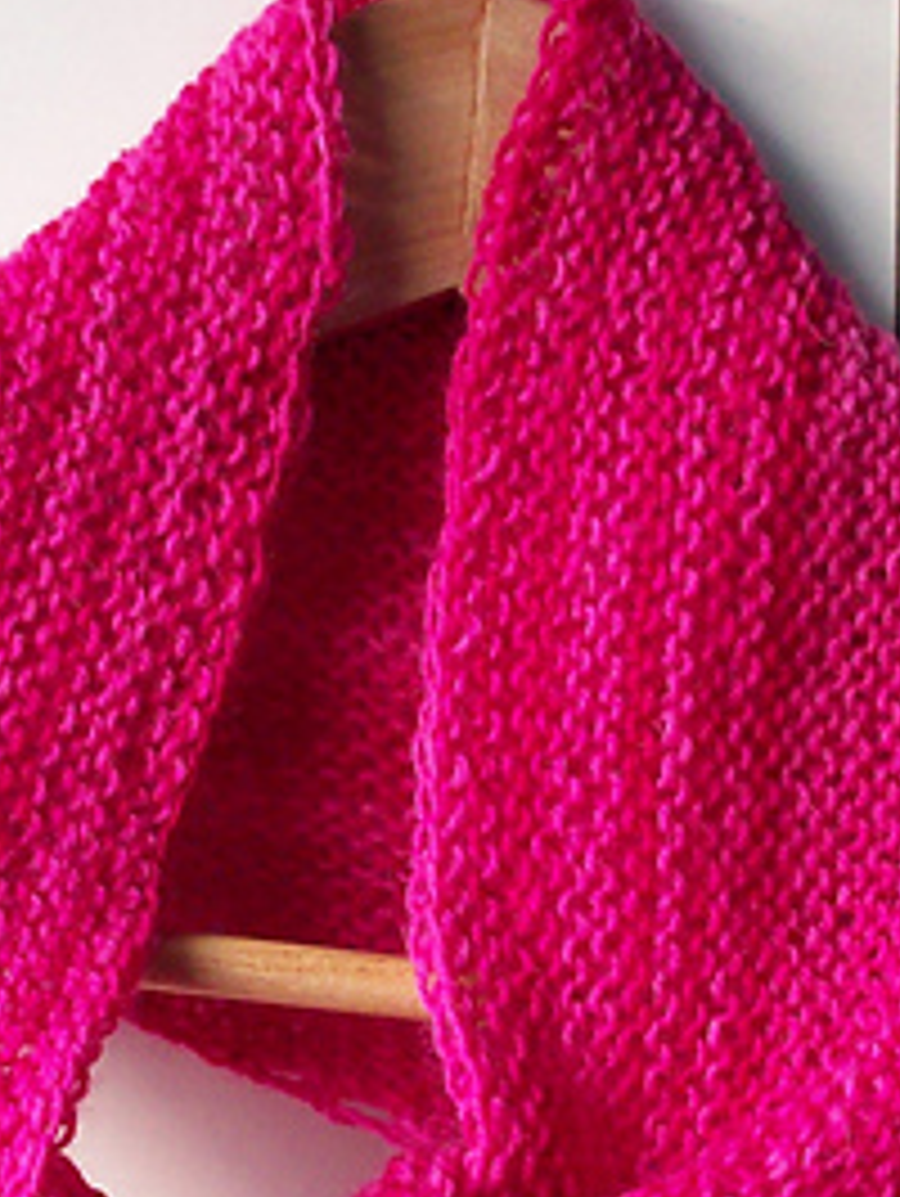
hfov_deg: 16.6
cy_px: 1062
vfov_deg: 21.5
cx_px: 356
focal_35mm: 89
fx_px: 3080
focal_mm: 6.2
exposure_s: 1/74.1
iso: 160
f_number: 2.8
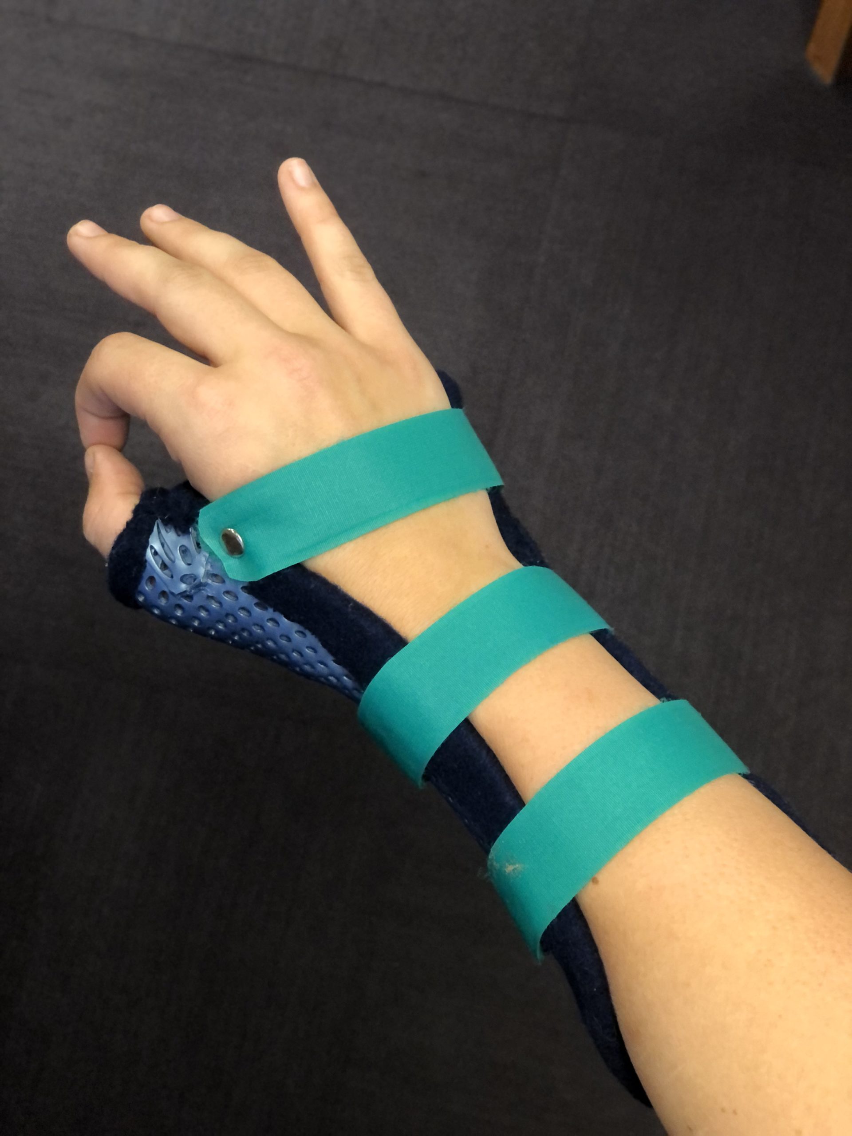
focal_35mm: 57
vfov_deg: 33.8
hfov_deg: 25.7
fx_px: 1871
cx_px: 426
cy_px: 568
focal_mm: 6.6
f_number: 2.8
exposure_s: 1/30
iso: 250
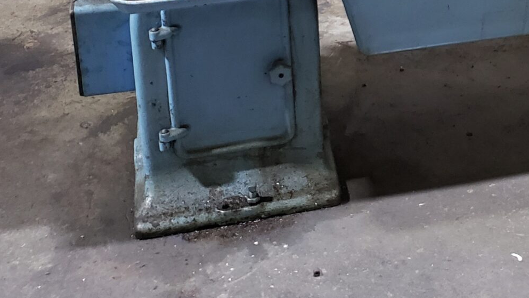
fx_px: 1024
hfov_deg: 27.0
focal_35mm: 73
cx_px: 552
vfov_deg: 15.3
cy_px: -142
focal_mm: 4.3
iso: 250
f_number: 1.5
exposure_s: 1/17
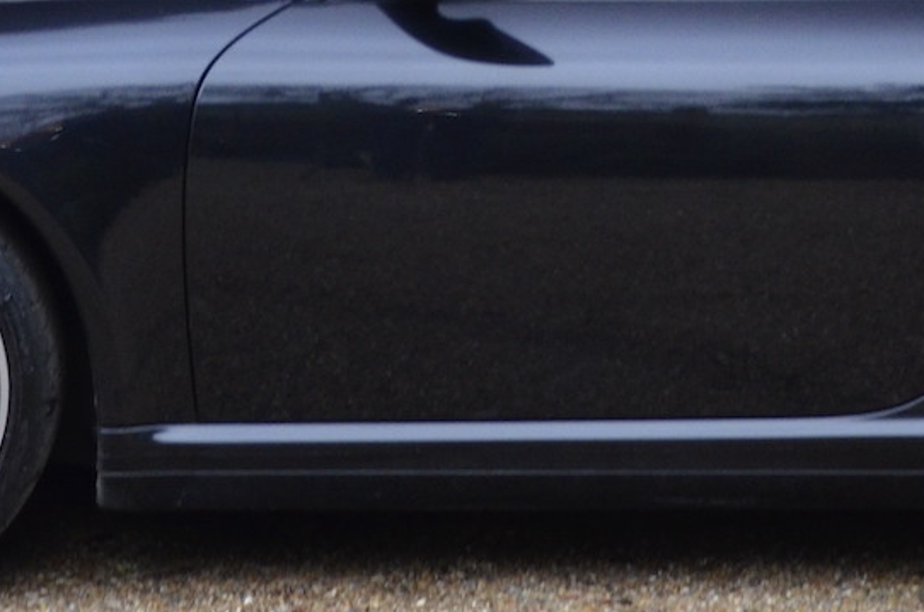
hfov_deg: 14.2
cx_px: 677
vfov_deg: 9.5
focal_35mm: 144
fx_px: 3688
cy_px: 159
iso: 800
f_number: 4
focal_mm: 26
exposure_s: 1/60
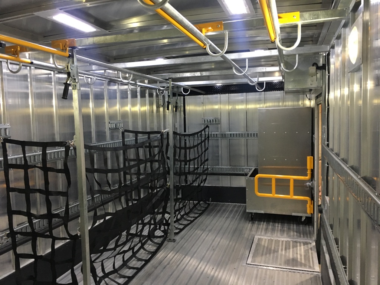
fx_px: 318
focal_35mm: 29
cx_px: 190
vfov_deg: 48.2
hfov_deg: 61.7
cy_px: 142
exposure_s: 1/30
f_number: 2.2
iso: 160
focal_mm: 4.15
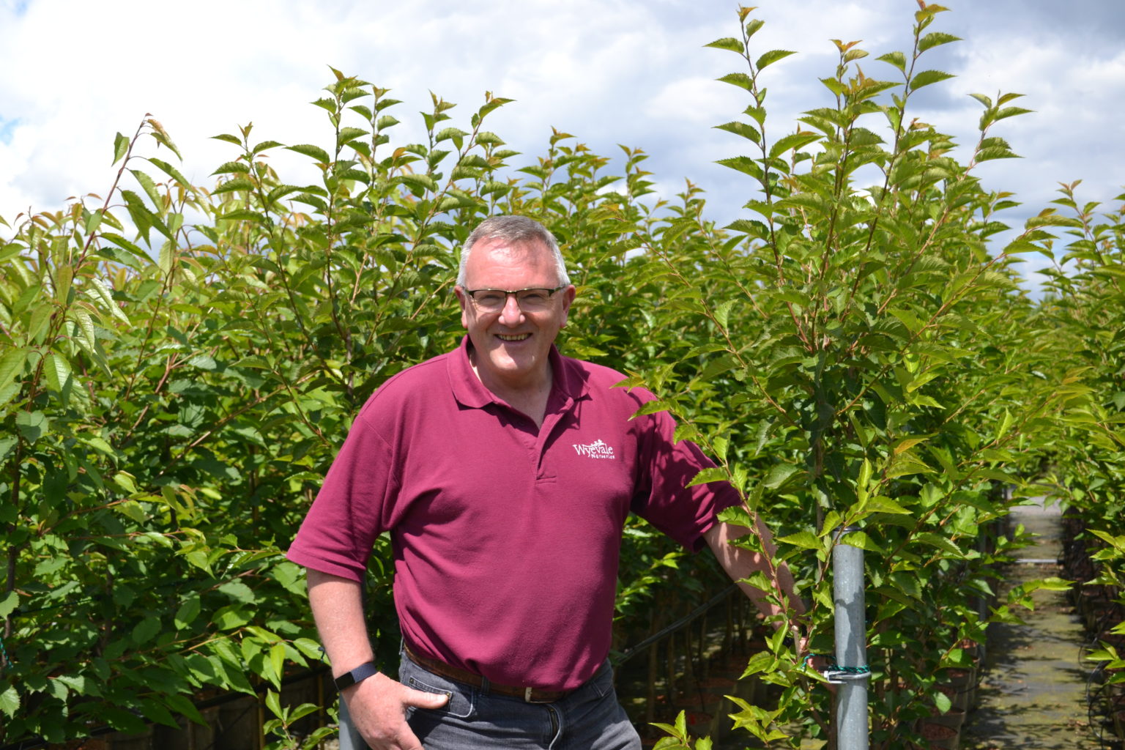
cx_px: 562
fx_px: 1406
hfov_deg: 43.6
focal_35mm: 45
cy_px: 375
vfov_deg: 29.9
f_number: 5.6
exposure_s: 1/1600
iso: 400
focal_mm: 30
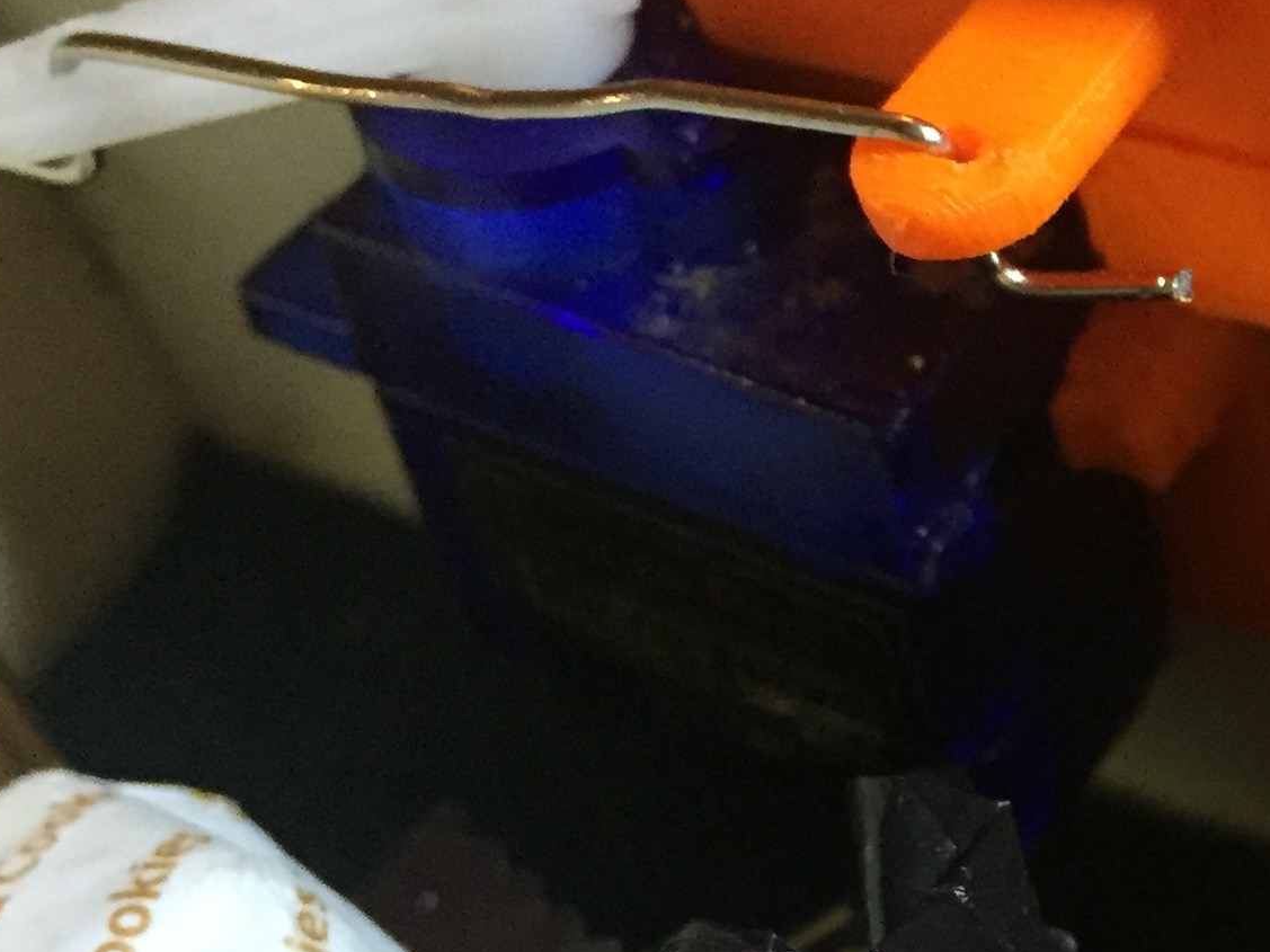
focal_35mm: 84
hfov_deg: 21.5
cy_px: 633
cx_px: 1553
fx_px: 3081
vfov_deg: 17.5
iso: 250
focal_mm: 4.15
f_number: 2.2
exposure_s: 1/25
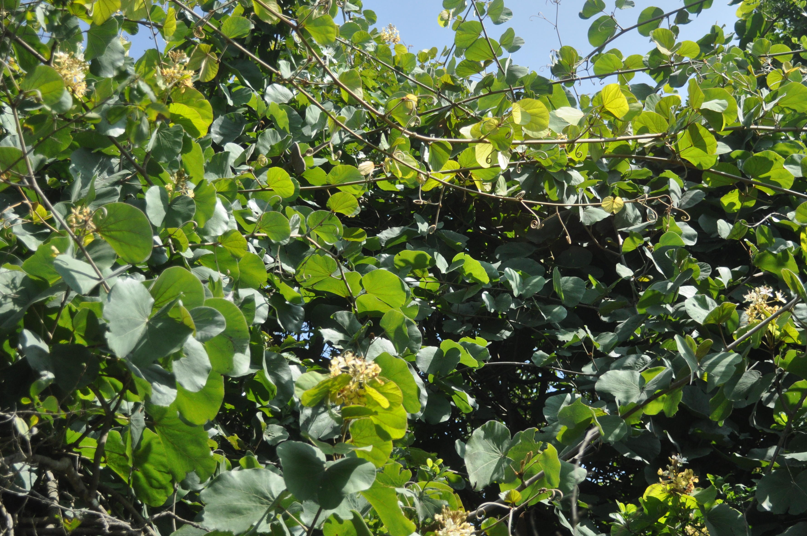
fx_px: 1424
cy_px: 246
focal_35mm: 64
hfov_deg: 31.6
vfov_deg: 21.3
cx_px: 463
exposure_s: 1/2000
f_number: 5
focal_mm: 35
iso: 640
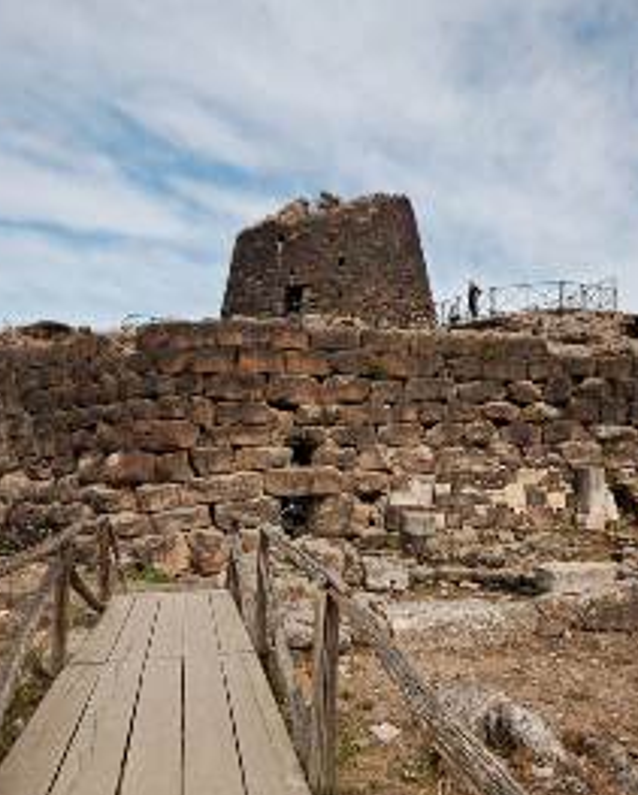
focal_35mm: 24
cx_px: 339
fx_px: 565
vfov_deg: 70.1
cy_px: 426
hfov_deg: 58.8
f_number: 5.6
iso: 110
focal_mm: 10
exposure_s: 1/125
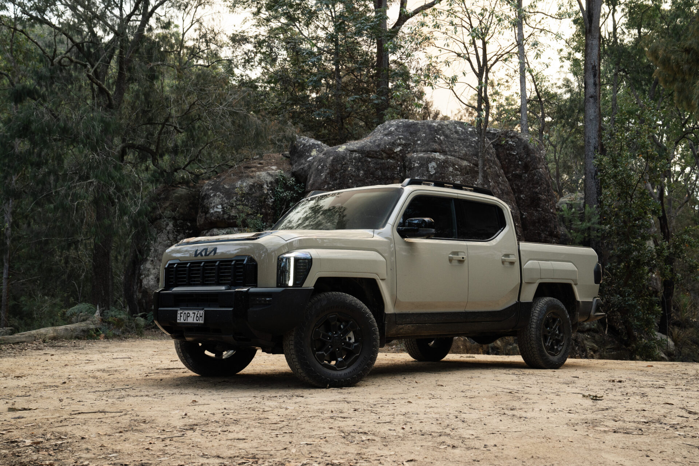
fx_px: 854
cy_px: 233
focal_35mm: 44
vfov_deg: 30.5
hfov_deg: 44.5
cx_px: 350
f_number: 5.6
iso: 500
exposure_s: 1/160
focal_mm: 44
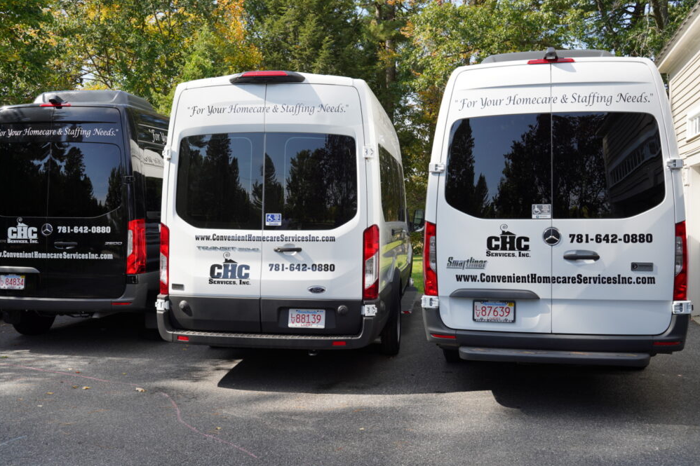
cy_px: 231
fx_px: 739
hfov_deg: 50.7
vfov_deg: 35.0
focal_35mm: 38
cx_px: 346
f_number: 5
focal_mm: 37
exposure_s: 1/250
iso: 100
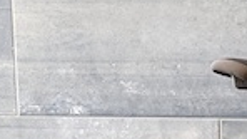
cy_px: 399
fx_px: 1041
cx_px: 562
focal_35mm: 159
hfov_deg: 11.5
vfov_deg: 6.9
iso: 71
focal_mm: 4.38
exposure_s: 1/60
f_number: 1.73
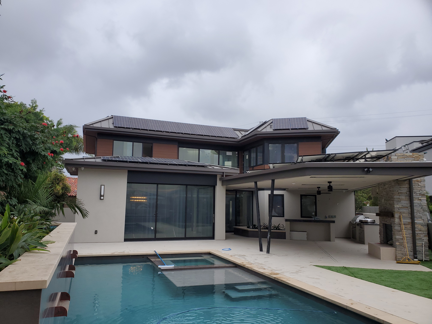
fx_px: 324
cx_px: 216
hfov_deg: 67.3
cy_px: 162
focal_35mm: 26
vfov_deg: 53.1
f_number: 2.4
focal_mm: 4.3
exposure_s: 1/622
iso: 50
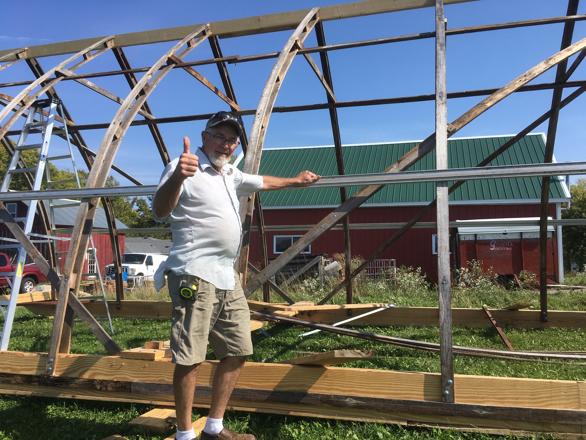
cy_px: 220
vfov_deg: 48.2
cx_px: 293
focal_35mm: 29
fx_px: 491
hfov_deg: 61.7
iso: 25
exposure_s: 1/1202
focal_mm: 4.15
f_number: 2.2
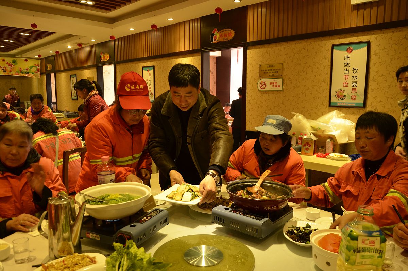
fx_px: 305
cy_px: 136
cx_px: 204
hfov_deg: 67.5
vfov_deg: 47.7
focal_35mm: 27
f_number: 3.5
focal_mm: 18
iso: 640
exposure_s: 1/30
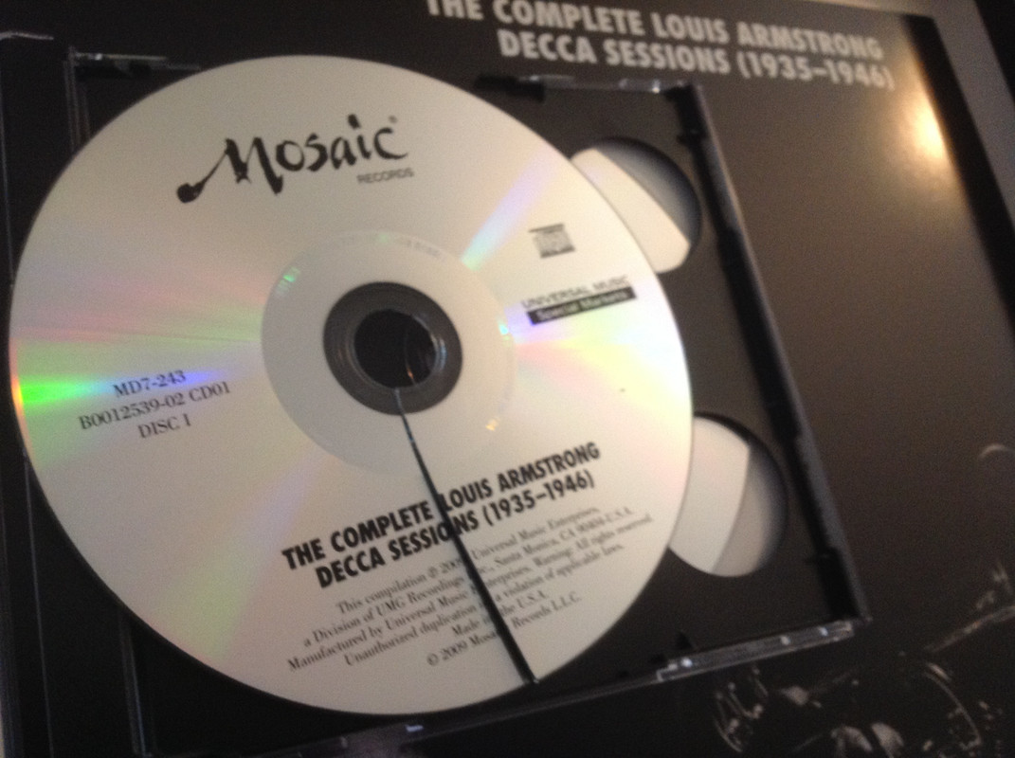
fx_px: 1025
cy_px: 379
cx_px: 508
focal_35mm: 35
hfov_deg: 52.7
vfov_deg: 40.6
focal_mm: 4.28
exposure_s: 1/15
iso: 200
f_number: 2.4
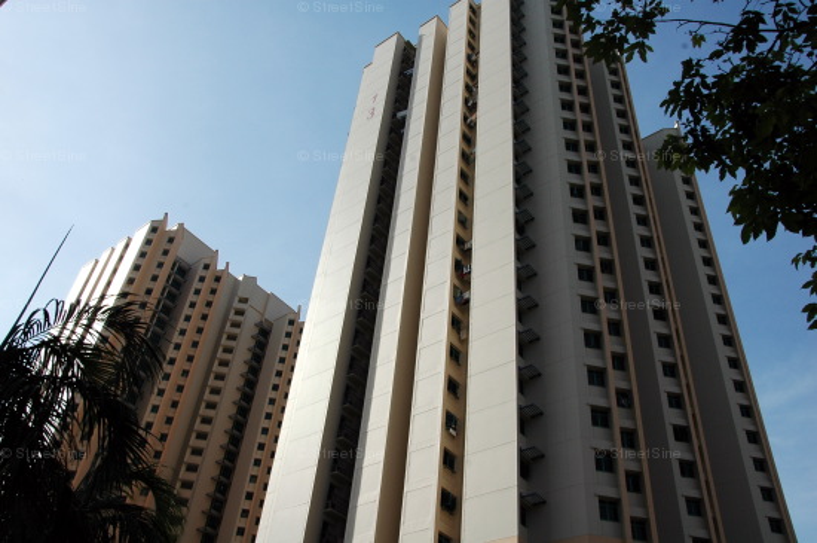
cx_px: 408
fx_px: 748
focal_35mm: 33
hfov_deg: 57.3
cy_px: 272
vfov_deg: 39.9
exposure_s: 1/400
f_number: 11
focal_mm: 22
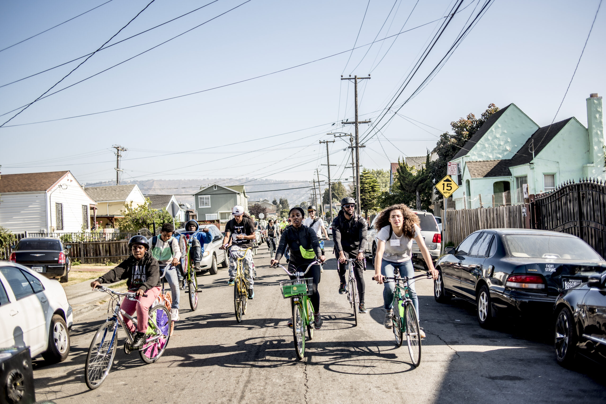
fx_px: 589
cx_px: 303
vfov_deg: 37.9
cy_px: 202
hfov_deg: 54.4
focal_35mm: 35
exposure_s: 1/1600
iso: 100
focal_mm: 35
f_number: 2.5
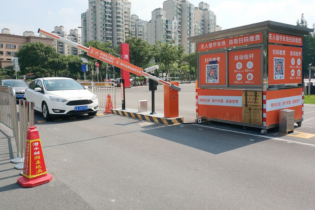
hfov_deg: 54.4
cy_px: 92
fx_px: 306
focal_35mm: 35
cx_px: 152
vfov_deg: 37.8
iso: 203
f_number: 2
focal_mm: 4.5
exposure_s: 1/1676
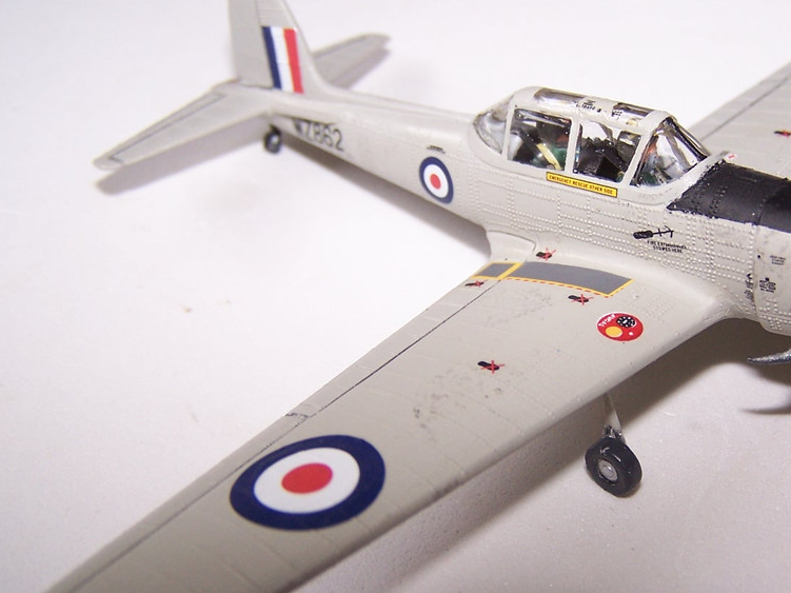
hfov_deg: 35.2
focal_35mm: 54
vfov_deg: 27.0
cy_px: 337
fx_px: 1234
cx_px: 532
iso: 80
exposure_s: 1/60
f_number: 2.8
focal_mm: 6.3
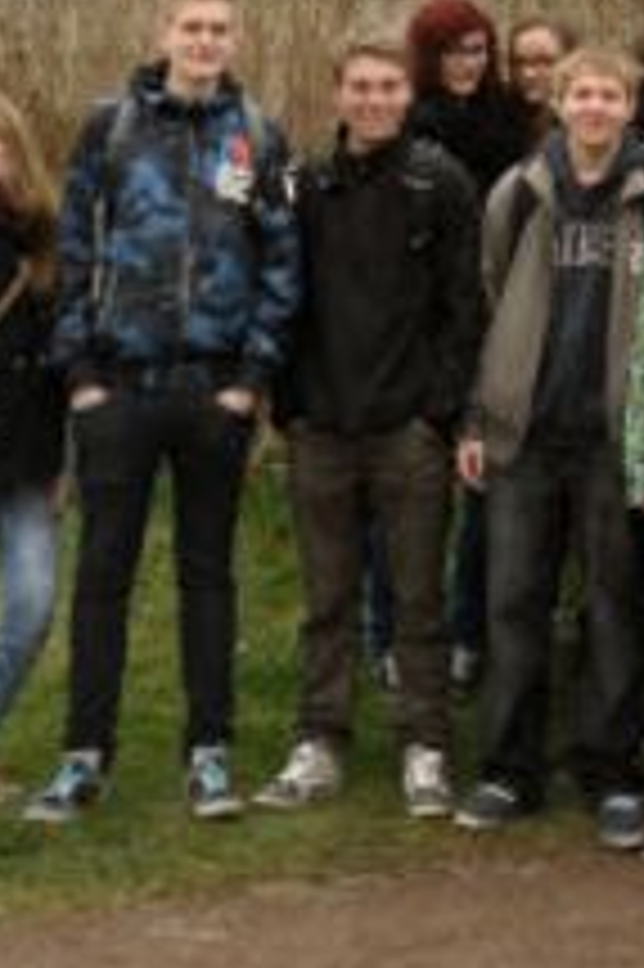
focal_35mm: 174
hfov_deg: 7.7
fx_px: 4676
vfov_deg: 11.6
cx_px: 1052
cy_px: -189
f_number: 3.5
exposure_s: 1/112
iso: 80
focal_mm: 6.3
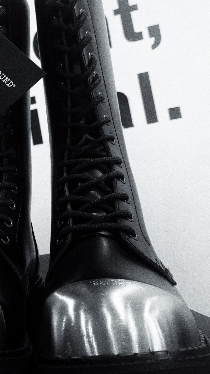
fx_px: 455
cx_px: -13
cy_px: 146
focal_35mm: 46
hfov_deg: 24.5
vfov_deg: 44.3
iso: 160
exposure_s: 1/60
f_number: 1.8
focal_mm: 4.25
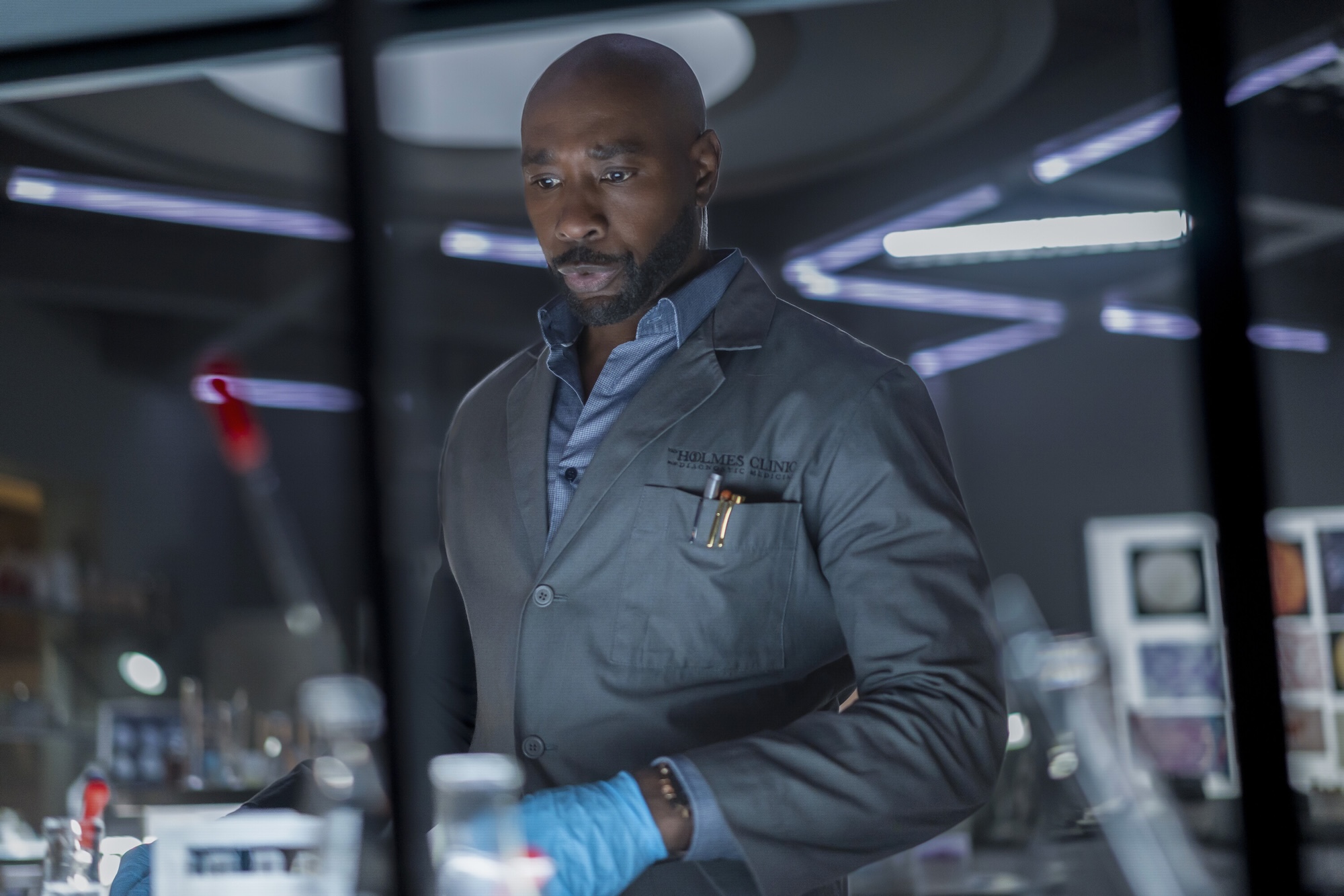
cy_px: 448
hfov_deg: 36.2
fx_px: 2053
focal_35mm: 55
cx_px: 672
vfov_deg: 24.6
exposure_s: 1/200
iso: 2000
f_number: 1.8
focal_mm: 55
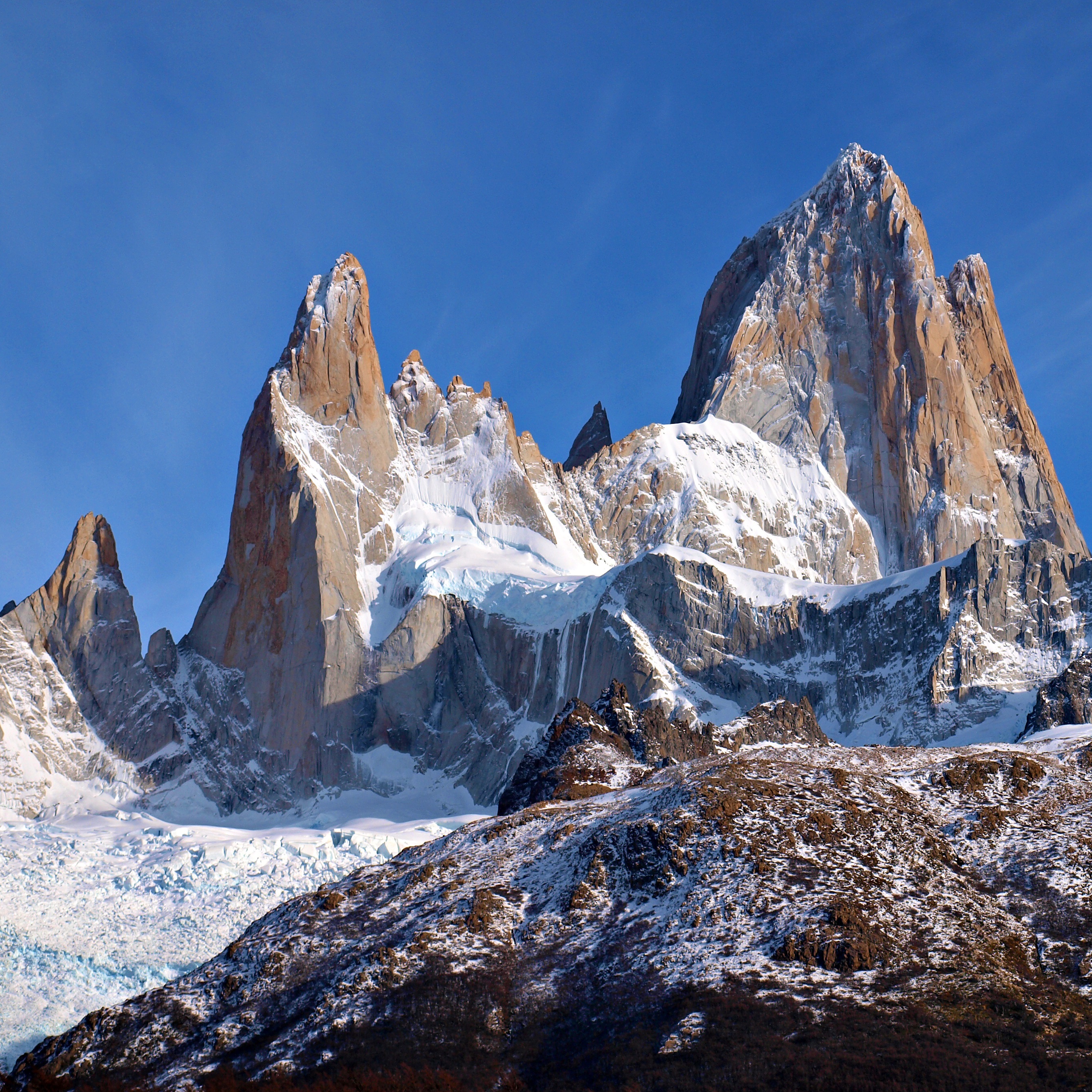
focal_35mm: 100
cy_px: 548
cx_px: 706
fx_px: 3569
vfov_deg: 17.4
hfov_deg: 17.4
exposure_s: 1/640
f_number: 8
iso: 100
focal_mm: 42
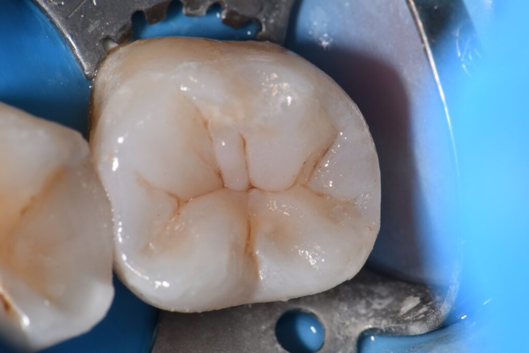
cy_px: 176
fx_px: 2306
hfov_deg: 13.1
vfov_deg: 8.7
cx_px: 264
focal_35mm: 157
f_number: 32
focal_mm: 105
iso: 200
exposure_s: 1/160
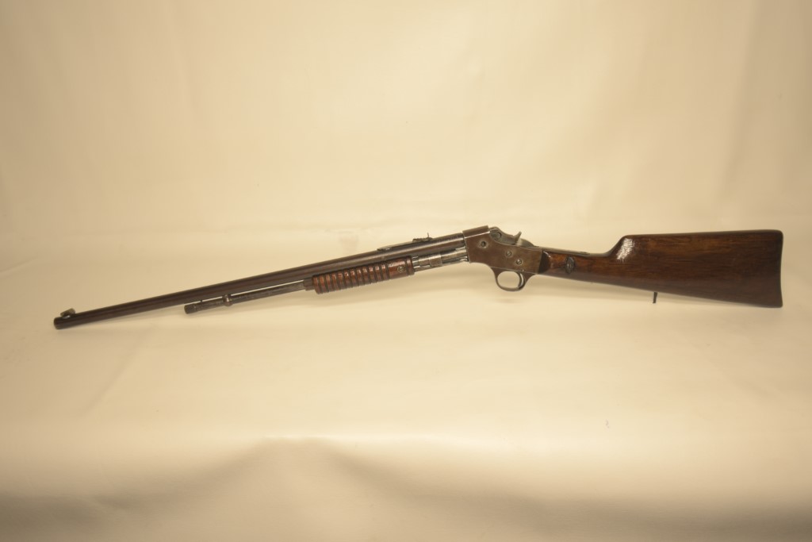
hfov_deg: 61.9
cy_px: 271
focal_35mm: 30
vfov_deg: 43.6
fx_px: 677
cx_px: 406
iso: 100
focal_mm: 20
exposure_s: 1/90
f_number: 5.6
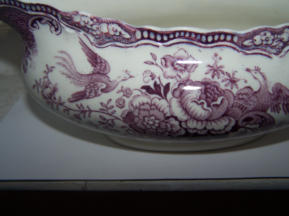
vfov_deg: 37.7
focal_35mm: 38
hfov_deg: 49.0
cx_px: 144
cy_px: 108
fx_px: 317
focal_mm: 6.3
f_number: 2.8
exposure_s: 1/60
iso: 80
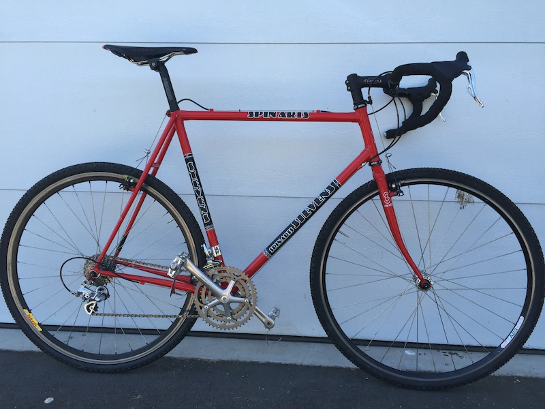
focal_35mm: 29
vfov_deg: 48.2
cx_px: 272
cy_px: 204
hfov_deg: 61.7
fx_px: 457
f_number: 2.2
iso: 32
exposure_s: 1/314
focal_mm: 4.15
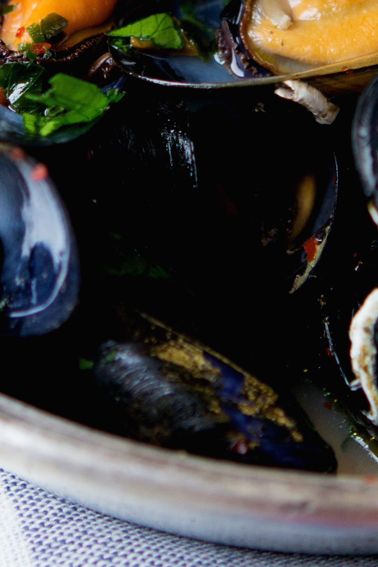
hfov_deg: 4.9
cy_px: -23
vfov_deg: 7.4
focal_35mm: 278
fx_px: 4377
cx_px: 91
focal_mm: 60
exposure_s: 1/320
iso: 200
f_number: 3
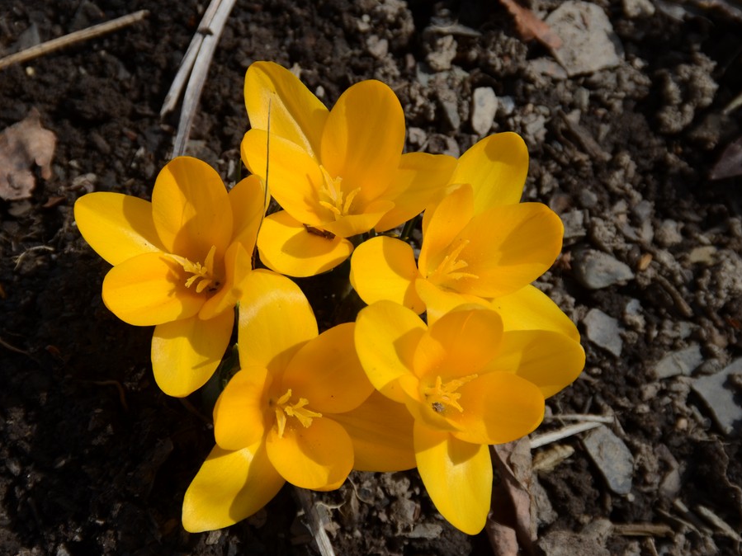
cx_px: 329
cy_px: 279
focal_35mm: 82
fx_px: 1757
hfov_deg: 23.8
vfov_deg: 18.0
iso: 100
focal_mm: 50
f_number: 8
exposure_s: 1/250
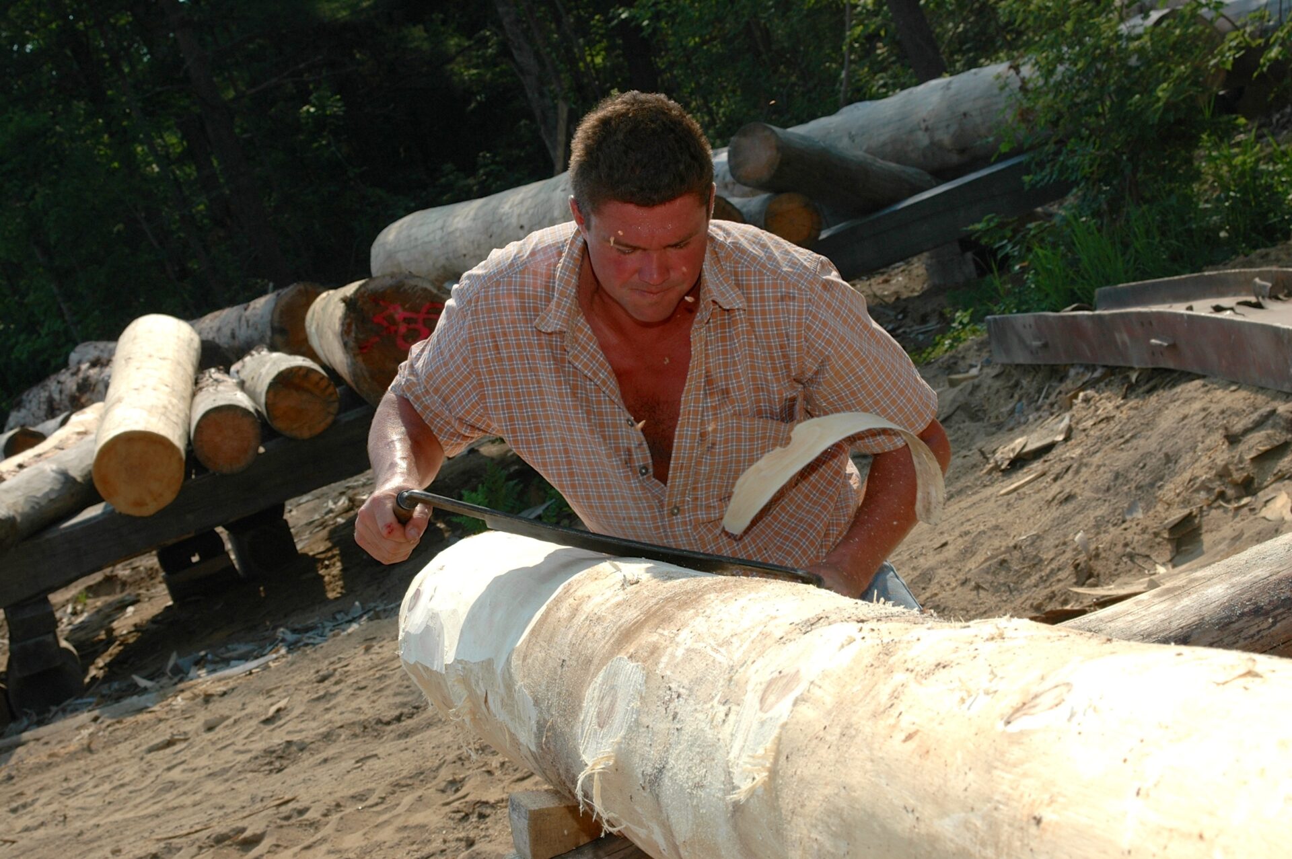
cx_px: 646
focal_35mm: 72
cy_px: 430
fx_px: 2582
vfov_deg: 18.9
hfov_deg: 28.1
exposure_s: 1/320
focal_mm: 48
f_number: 9
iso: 200
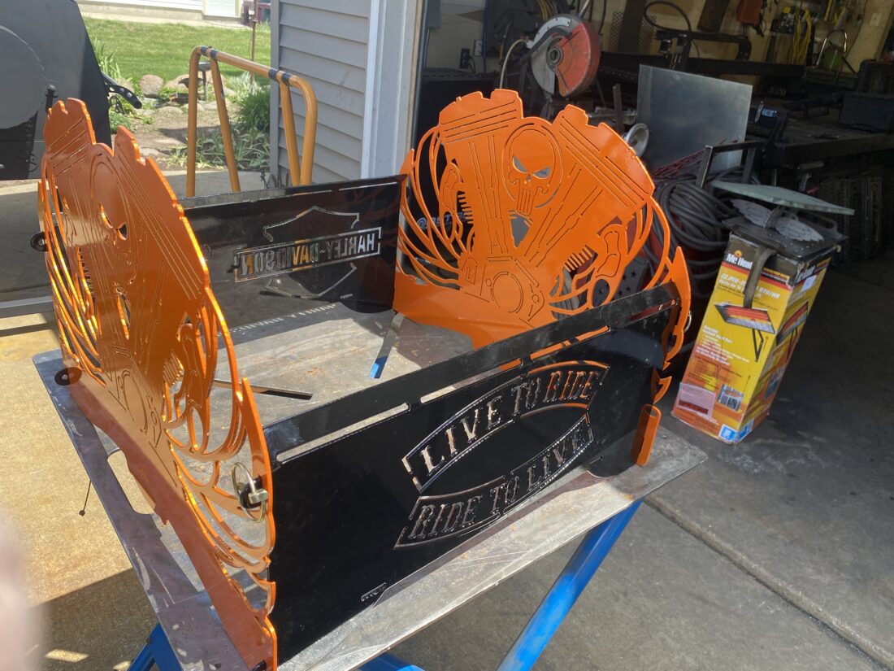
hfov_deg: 67.3
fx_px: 671
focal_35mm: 26
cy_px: 336
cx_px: 447
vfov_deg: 53.1
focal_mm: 4.25
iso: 32
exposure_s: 1/497
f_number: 1.8
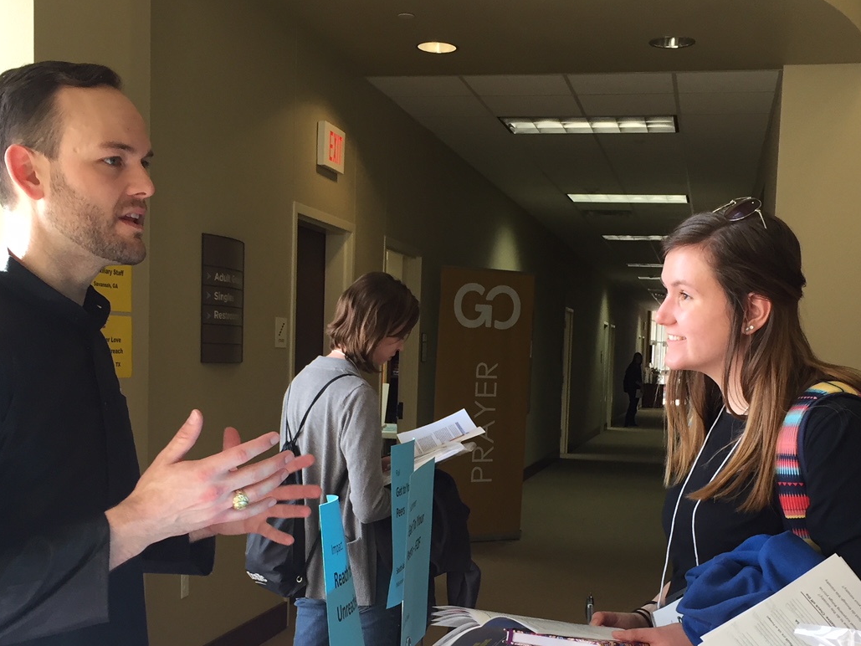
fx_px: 1144
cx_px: 479
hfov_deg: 41.2
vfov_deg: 31.2
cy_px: 442
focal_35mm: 46
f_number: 2.2
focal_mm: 4.15
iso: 32
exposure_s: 1/40
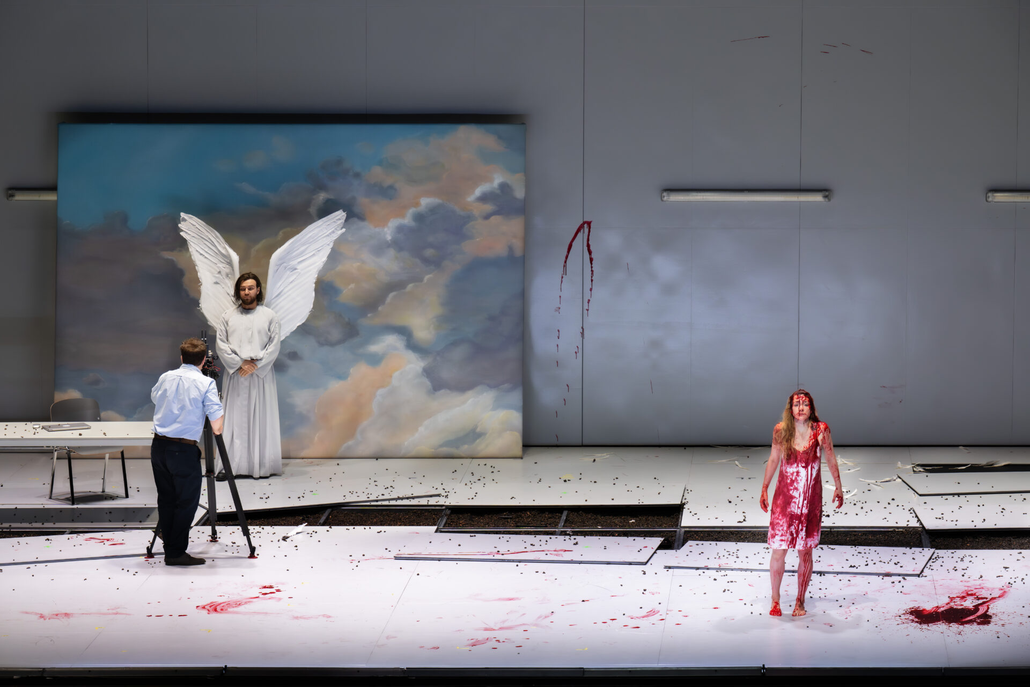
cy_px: 344
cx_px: 515
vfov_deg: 11.0
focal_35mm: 125
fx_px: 3576
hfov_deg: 16.4
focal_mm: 125
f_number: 7.1
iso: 1600
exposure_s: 1/250
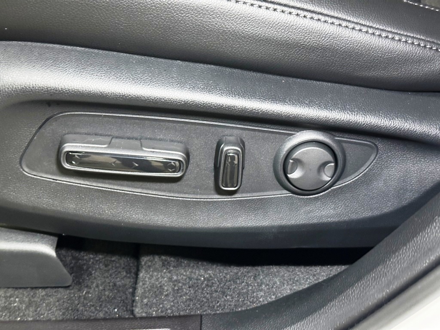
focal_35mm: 48
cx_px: 220
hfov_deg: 39.7
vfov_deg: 30.3
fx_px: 610
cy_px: 165
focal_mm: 6.86
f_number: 1.78
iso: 640
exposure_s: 1/30
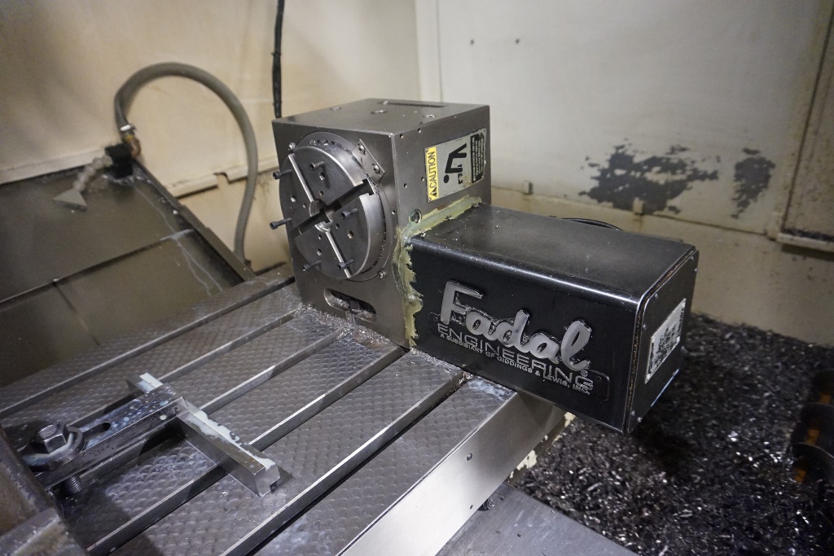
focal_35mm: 24
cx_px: 417
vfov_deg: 53.1
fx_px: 556
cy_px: 278
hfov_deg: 73.7
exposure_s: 1/30
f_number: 3.5
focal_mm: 16
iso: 3200
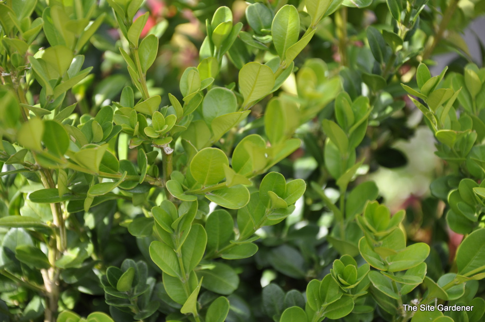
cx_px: 242
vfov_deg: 10.1
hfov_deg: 15.2
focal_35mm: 135
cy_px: 161
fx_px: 1816
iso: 200
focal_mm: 90
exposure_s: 1/160
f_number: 6.3
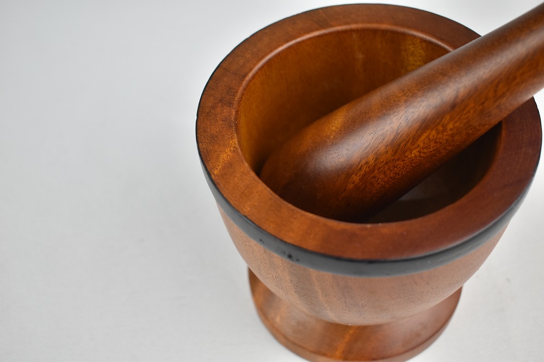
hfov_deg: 38.9
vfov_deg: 26.5
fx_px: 770
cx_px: 272
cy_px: 181
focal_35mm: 51
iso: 400
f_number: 4.5
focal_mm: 34
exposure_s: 1/100
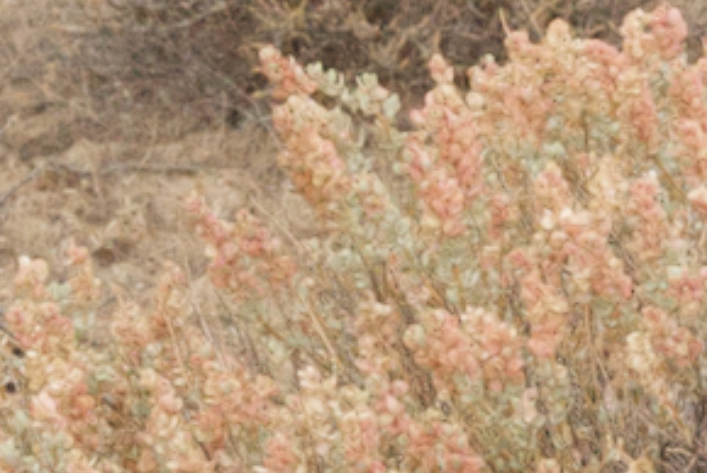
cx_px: 936
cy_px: 357
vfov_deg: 2.3
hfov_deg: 3.5
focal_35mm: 595
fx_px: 11697
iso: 12800
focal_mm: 135
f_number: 22
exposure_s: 1/640
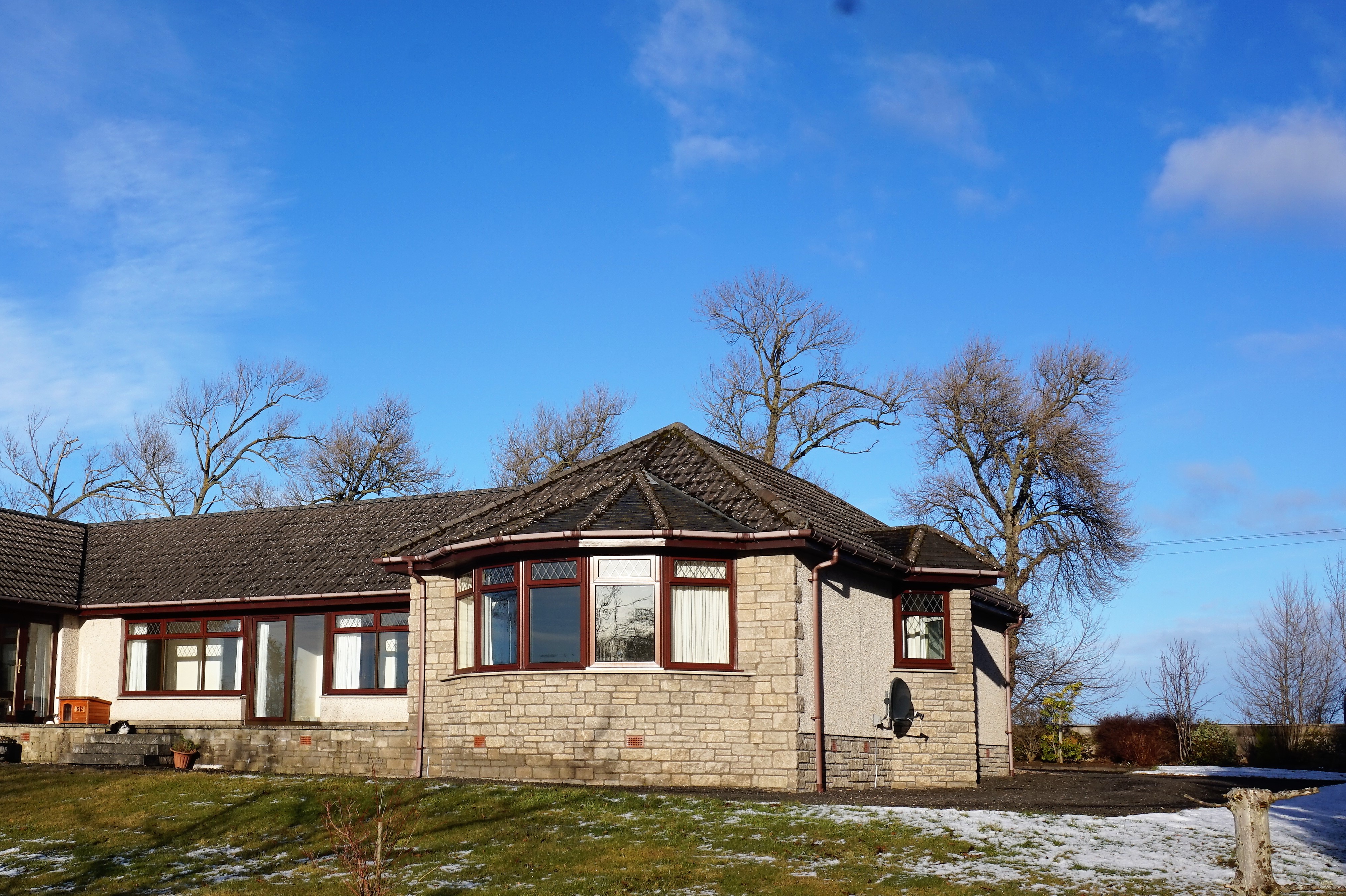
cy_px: 489
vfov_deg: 31.4
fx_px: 1595
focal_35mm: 43
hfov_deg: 45.1
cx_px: 449
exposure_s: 1/125
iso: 100
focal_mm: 21
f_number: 14
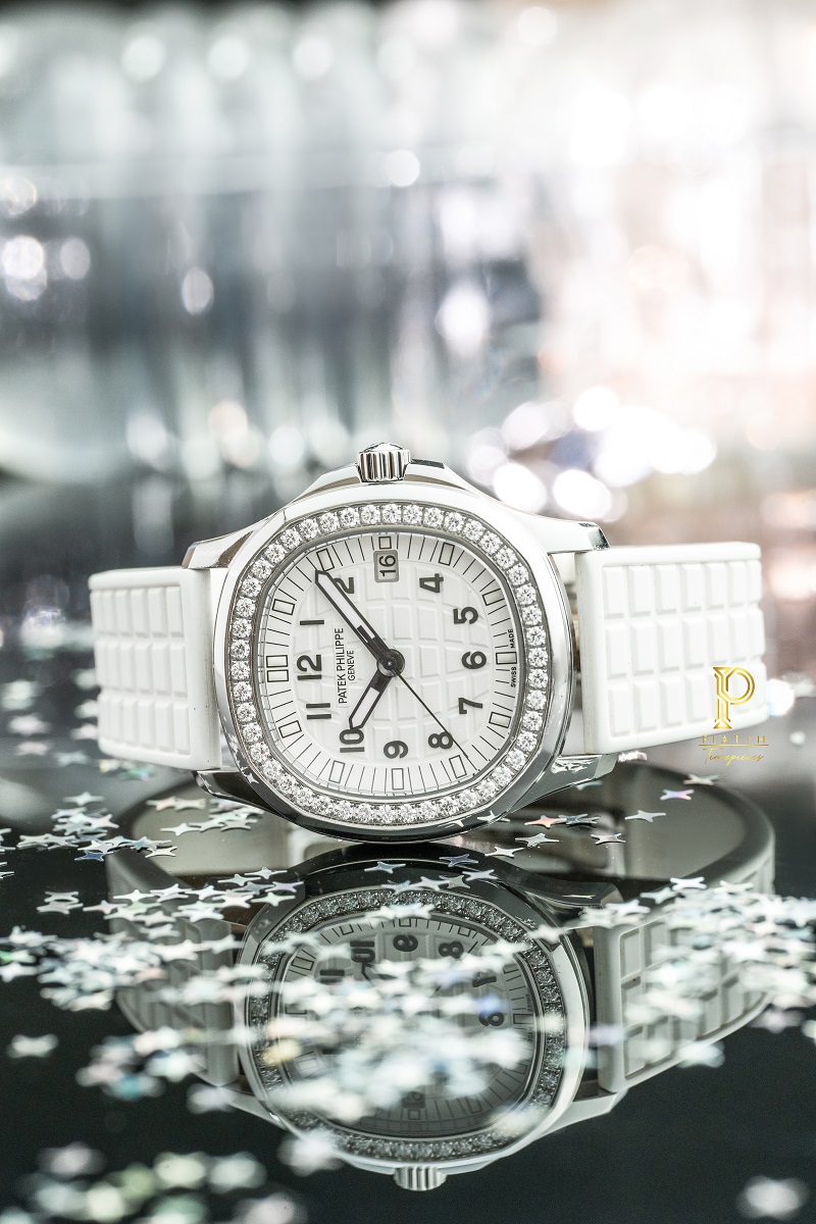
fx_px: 3570
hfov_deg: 13.0
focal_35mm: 105
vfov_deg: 19.5
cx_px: 408
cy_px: 612
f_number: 9
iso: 1600
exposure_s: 1/15
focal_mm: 105
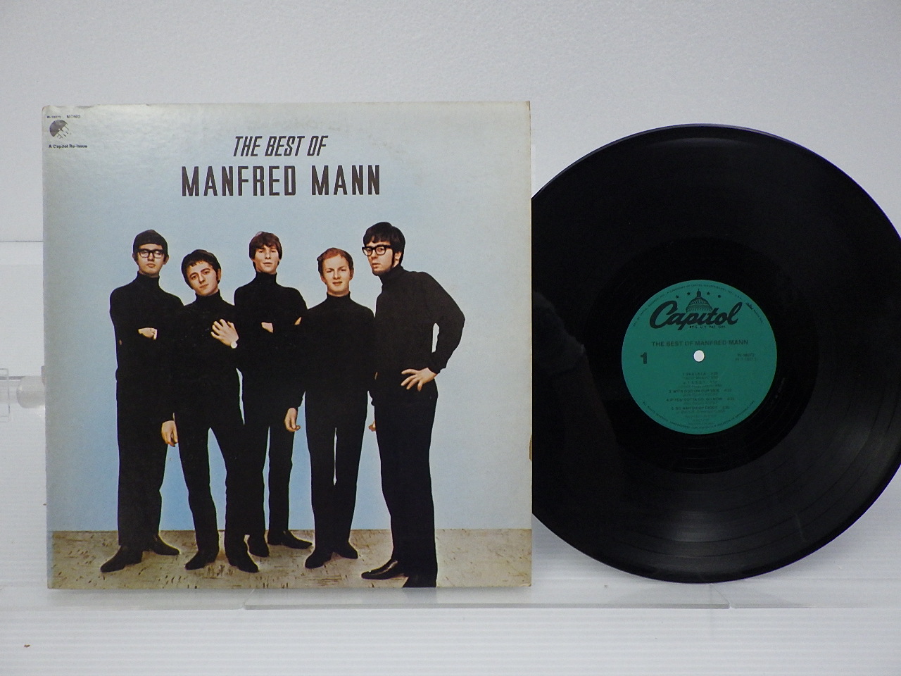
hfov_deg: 63.4
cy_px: 338
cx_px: 450
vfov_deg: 49.7
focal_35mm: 28
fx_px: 729
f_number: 3.5
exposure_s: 1/125
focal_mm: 5
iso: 400
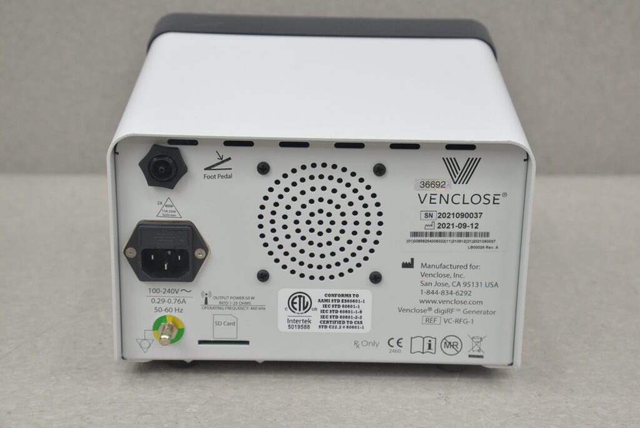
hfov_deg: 29.6
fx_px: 1210
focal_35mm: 68
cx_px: 320
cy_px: 214
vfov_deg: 20.0
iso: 1600
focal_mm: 68
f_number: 7.1
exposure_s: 1/100
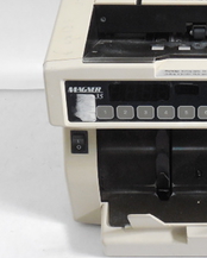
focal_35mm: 79
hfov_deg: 19.0
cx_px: 200
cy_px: 106
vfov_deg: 24.1
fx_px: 604
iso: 800
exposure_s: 1/160
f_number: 4.5
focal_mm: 7.8
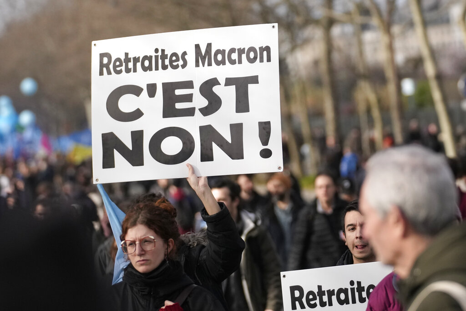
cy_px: 156
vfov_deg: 8.2
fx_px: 2175
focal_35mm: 168
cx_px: 233
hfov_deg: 12.2
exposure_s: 1/12800
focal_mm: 112
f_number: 2.8
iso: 1000
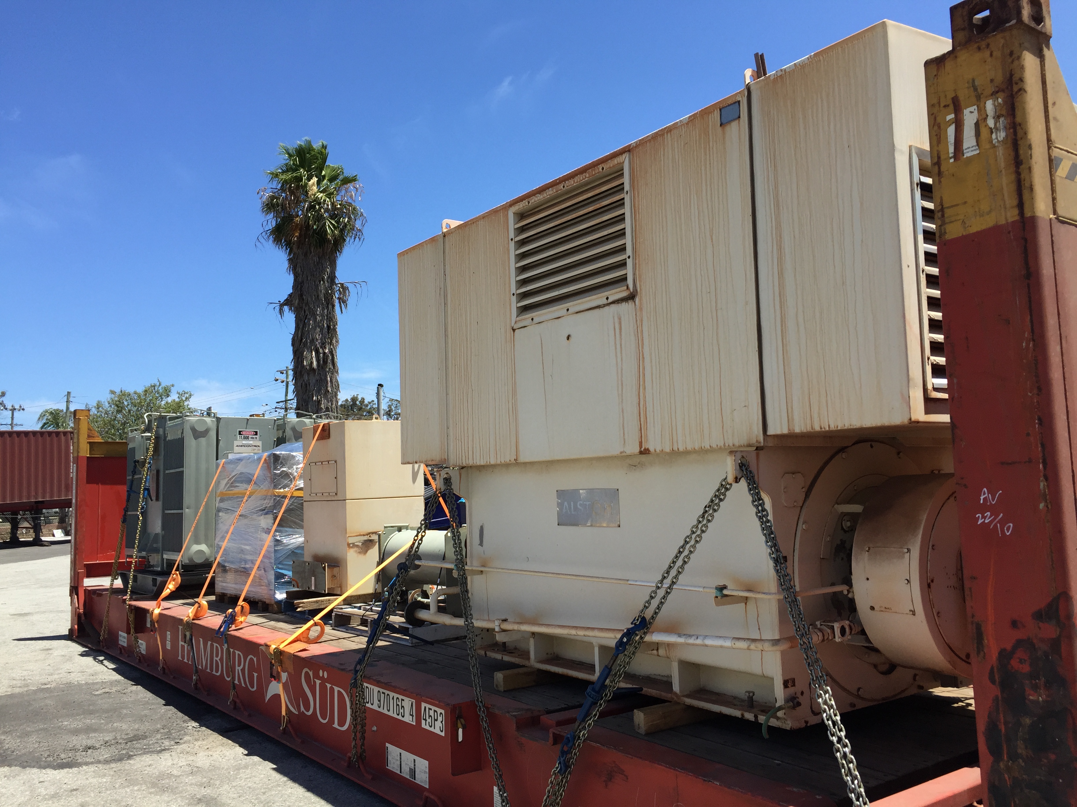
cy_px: 404
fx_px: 902
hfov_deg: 61.7
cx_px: 538
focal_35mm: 29
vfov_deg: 48.2
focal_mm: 4.15
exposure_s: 1/1582
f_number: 2.2
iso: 32
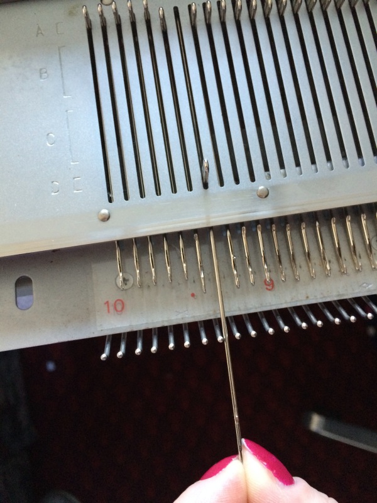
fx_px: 421
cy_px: 252
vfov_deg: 61.7
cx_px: 188
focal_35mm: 29
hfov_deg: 48.2
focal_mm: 4.15
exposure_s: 1/17
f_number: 2.2
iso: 250
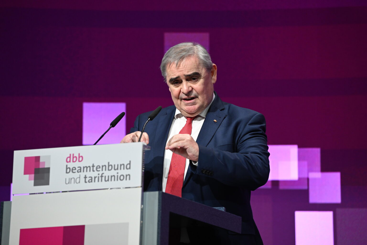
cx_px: 184
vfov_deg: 7.2
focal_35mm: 190
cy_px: 122
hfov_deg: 10.8
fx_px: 1937
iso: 2000
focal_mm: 190
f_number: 4
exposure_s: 1/200
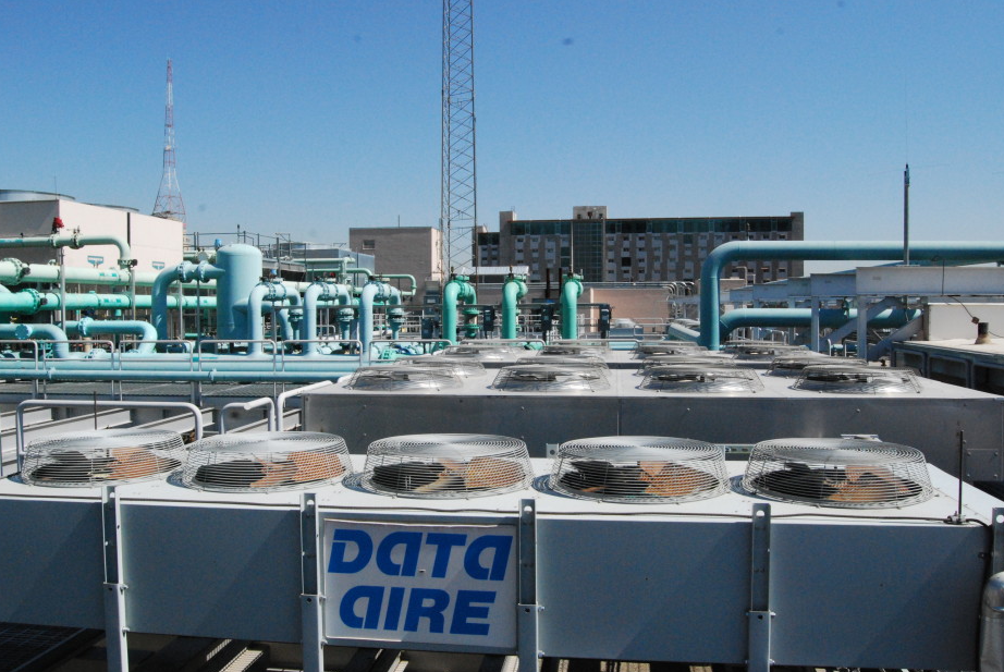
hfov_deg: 61.9
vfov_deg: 43.7
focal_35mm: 30
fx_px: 838
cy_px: 326
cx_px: 495
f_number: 16
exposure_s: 1/1000
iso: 1600
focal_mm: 18
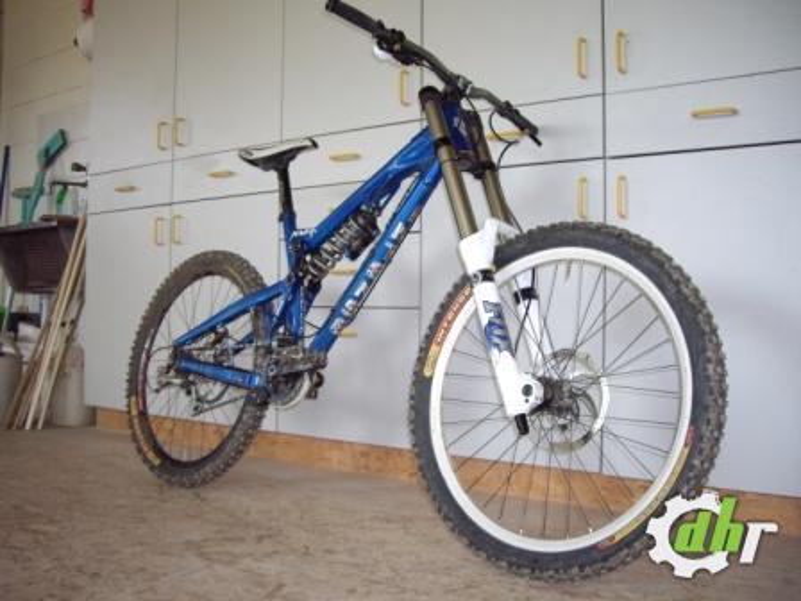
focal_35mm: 38
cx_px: 400
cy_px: 300
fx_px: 879
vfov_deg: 37.7
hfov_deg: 49.0
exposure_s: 1/50
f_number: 2.7
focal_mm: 6.2
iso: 200
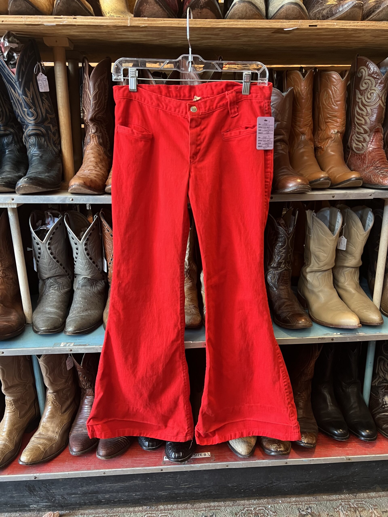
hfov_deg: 53.1
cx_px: 194
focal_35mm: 26
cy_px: 258
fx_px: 389
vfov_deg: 67.3
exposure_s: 1/40
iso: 400
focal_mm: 5.7
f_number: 1.5
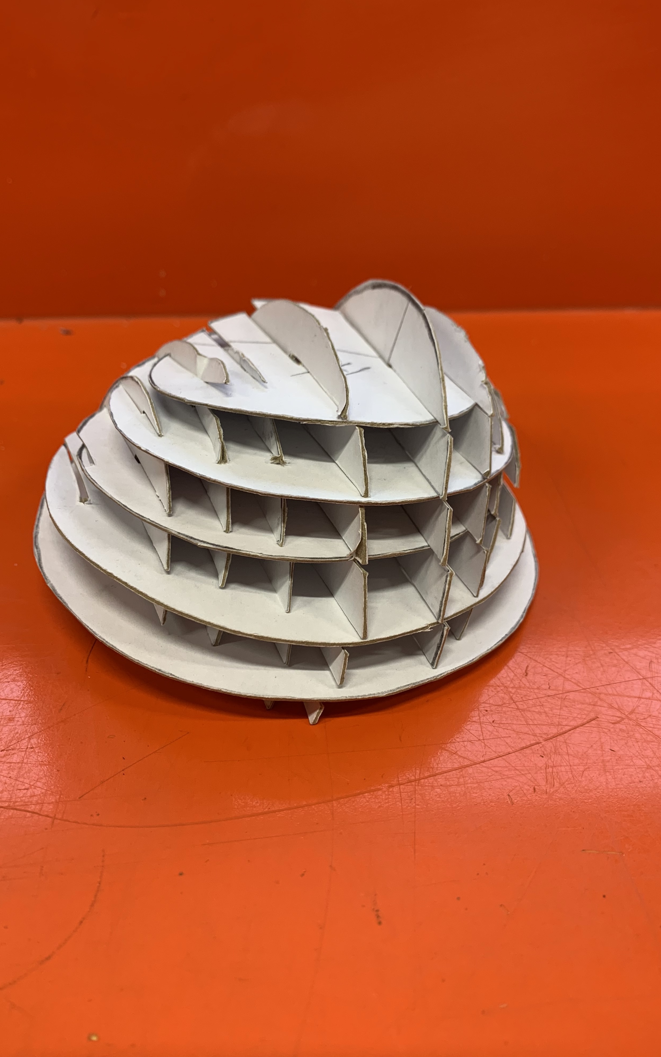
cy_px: 525
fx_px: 807
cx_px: 337
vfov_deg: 66.5
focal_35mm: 28
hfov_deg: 44.5
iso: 64
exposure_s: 1/50
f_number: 1.8
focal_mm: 4.25
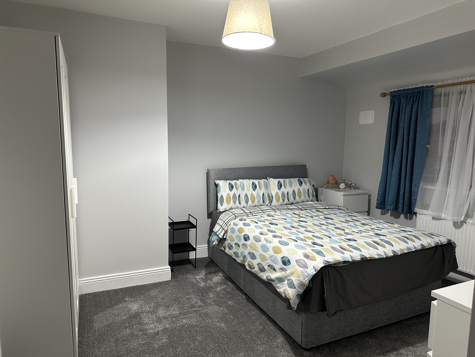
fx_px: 329
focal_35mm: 24
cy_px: 178
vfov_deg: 56.8
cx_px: 238
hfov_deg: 71.6
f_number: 1.78
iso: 250
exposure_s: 1/50
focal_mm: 6.86
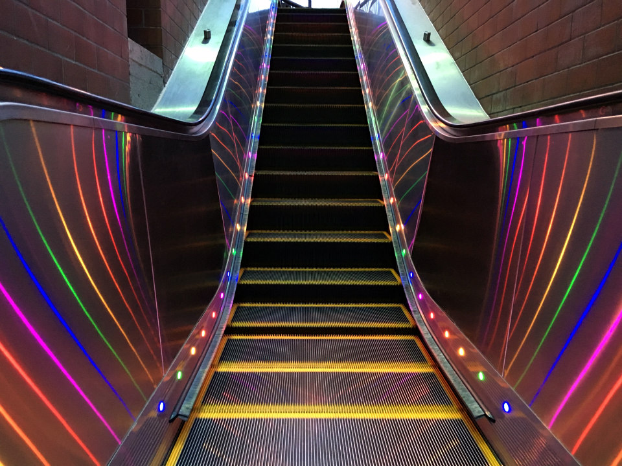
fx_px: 521
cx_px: 311
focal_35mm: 29
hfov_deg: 61.7
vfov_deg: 48.2
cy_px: 233
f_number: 2.2
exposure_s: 1/15
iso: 200
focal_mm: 4.15
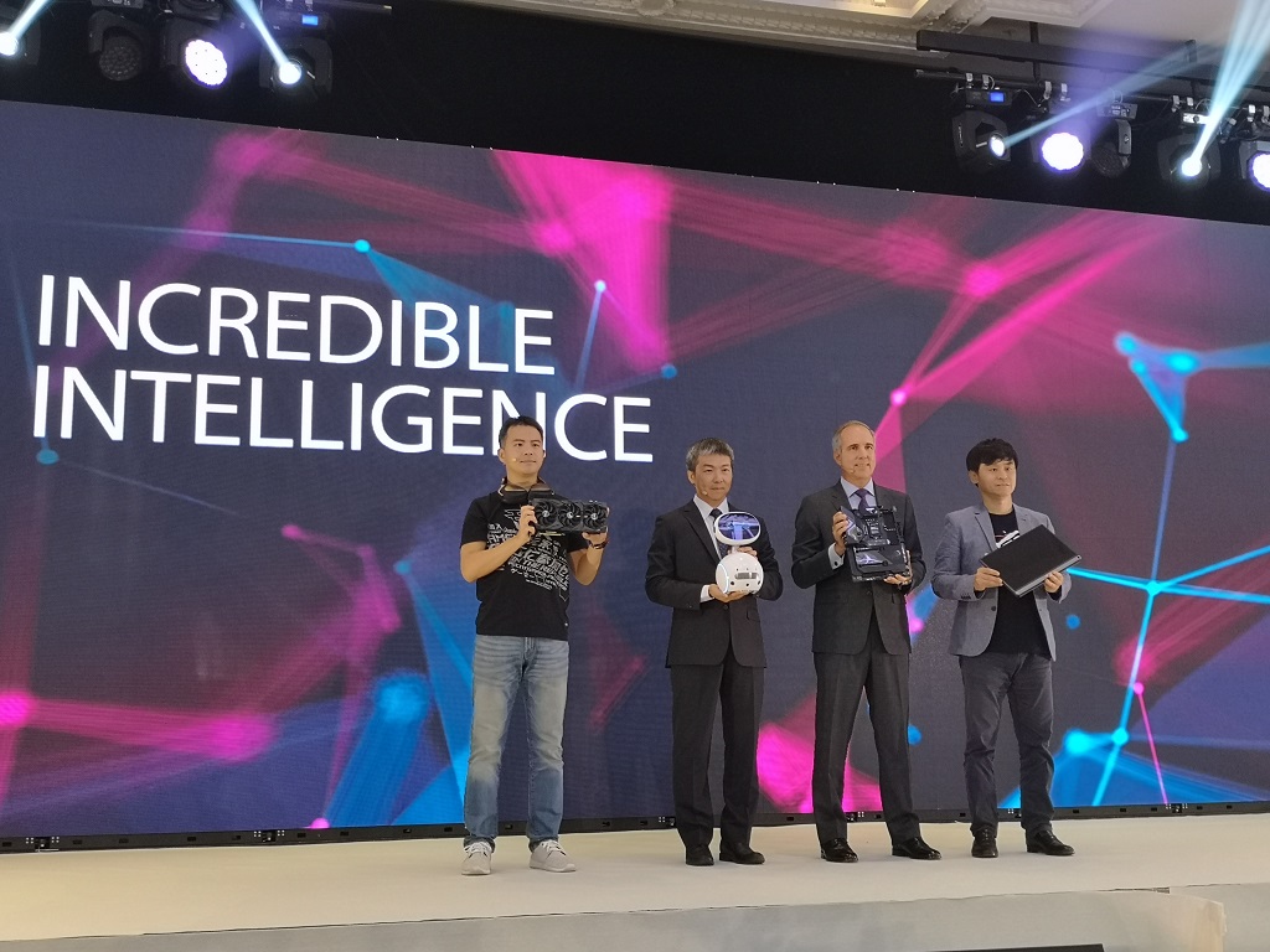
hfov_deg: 47.9
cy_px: 476
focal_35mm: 39
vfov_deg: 36.8
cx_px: 635
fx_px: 1431
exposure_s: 1/50
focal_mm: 3.95
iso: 160
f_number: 1.8
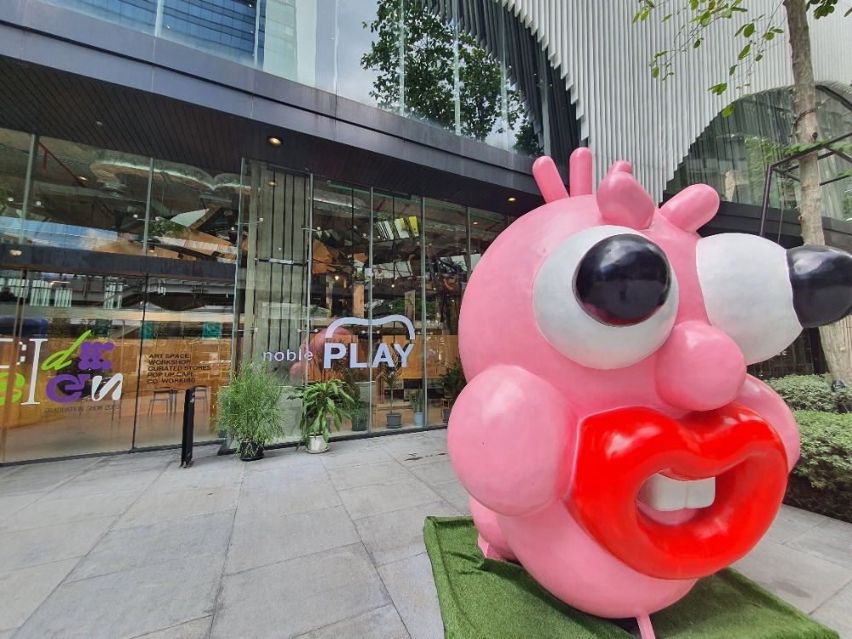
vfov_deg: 89.9
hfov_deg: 106.2
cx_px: 426
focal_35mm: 13
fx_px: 320
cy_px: 320
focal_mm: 1.8
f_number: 2.2
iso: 50
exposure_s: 1/153
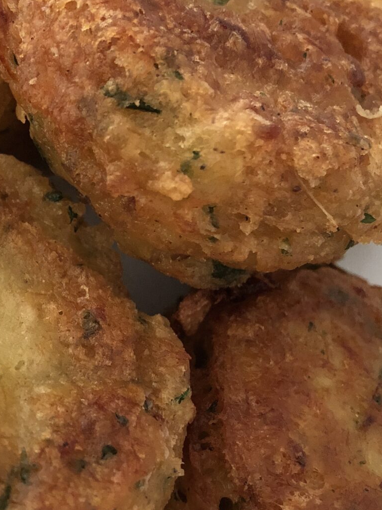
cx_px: 99
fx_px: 824
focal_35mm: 56
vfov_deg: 34.3
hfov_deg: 25.8
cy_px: 246
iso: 100
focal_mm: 3.99
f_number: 1.8
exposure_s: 1/15
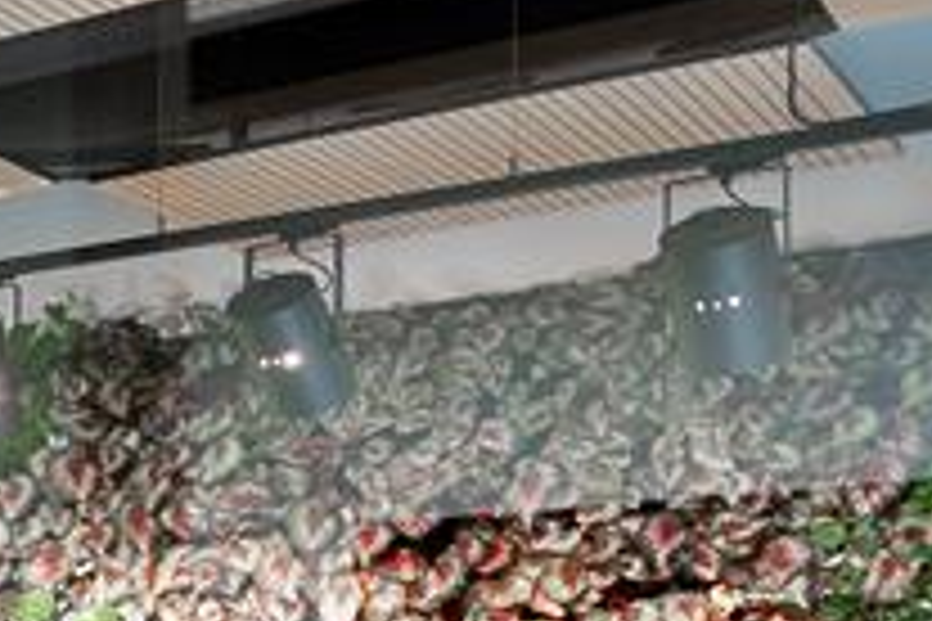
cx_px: -1405
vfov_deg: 16.0
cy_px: 796
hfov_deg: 14.3
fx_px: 2097
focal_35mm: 81
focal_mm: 14
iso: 200
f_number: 8
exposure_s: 1/4
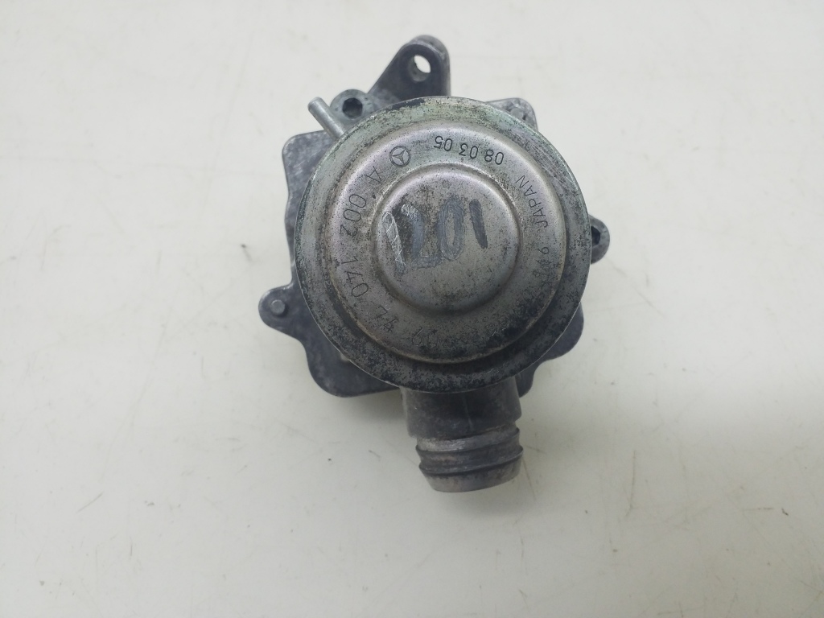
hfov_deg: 65.3
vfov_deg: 51.4
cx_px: 412
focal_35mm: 27
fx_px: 643
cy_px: 309
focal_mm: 3.6
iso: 100
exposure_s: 1/50
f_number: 1.9
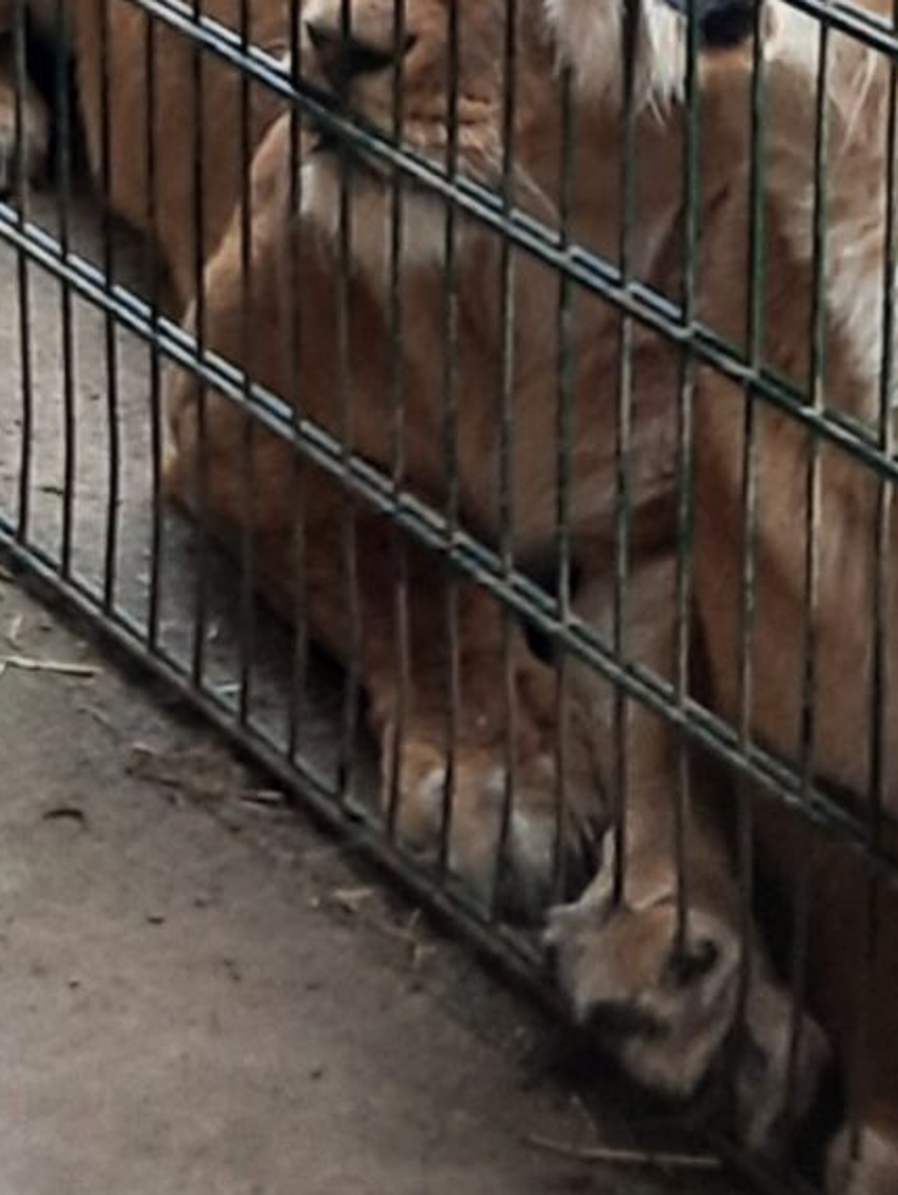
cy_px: -695
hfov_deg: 13.2
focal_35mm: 112
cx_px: 760
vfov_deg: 15.9
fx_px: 3870
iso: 40
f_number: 2
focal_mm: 4.6
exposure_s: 1/100
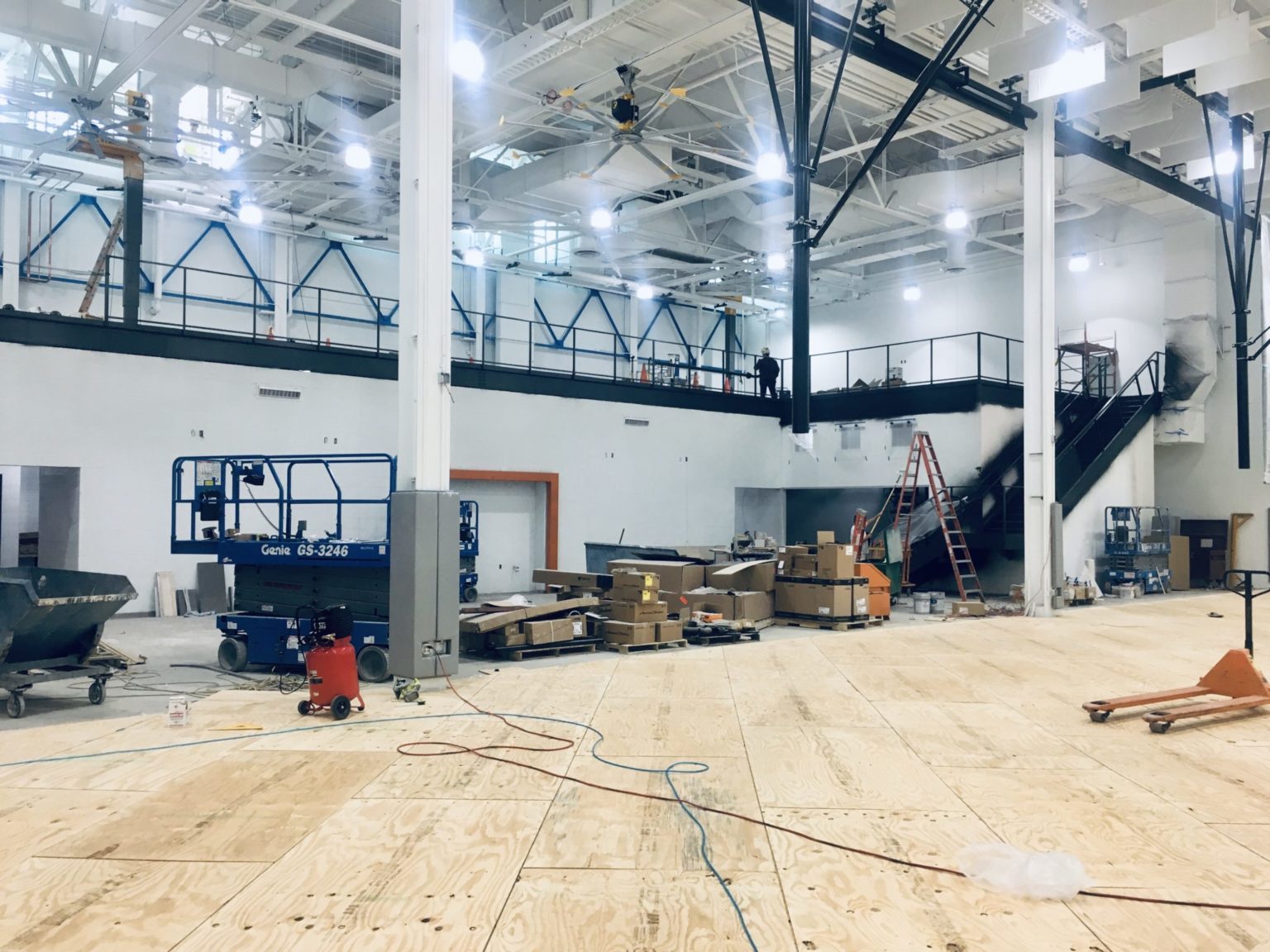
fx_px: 1064
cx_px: 635
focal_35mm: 29
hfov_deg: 61.7
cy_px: 476
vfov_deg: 48.2
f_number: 2.2
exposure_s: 1/30
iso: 64
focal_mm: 4.15
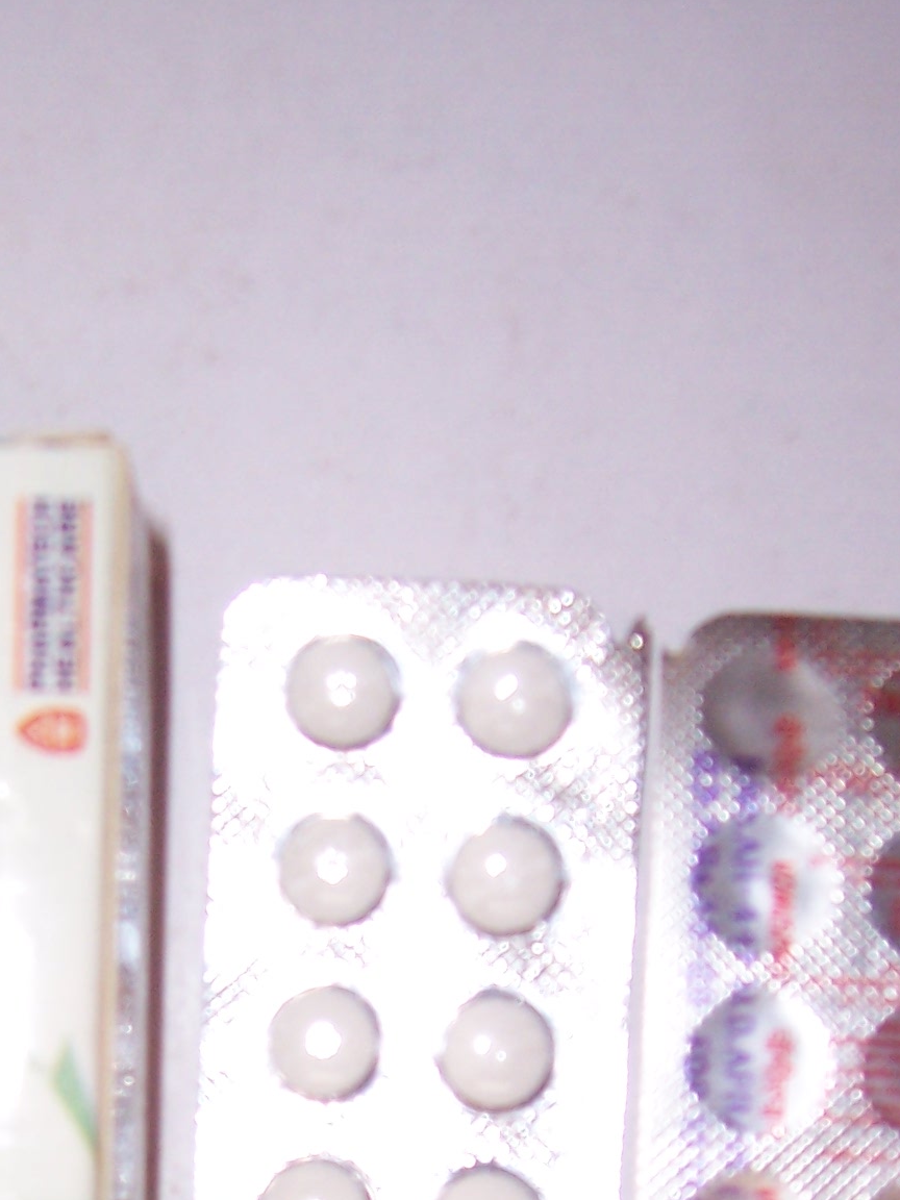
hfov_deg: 18.3
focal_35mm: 80
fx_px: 2773
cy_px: 1246
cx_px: 231
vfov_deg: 23.2
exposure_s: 1/45
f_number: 3
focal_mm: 6
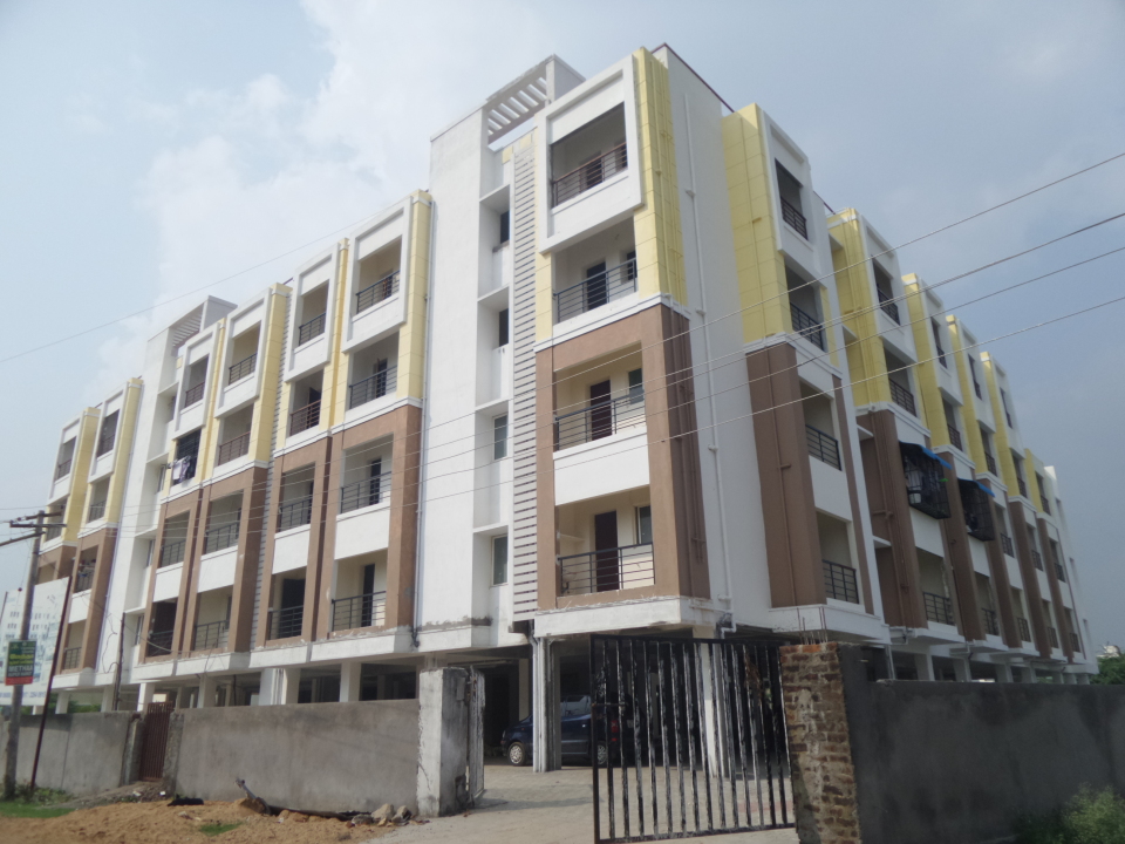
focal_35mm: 24
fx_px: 780
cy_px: 422
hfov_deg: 71.6
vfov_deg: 56.8
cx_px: 562
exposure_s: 1/250
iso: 100
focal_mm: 4.4
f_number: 9
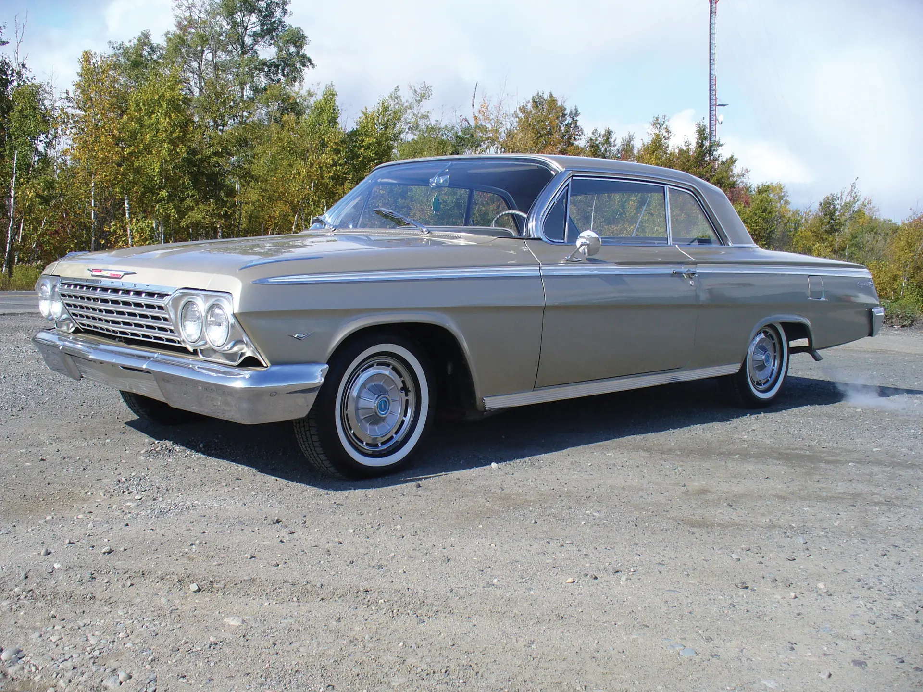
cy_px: 346
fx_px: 987
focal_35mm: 37
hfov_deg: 50.1
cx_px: 462
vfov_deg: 38.7
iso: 80
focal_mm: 6.1
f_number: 5.6
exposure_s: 1/250
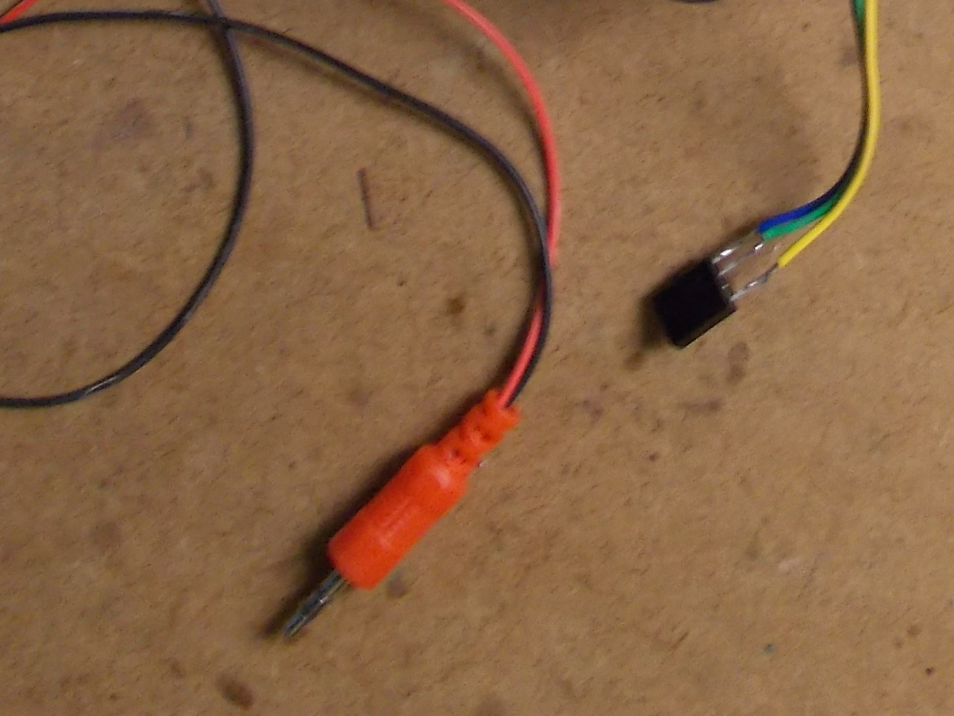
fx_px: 2453
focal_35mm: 89
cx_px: 816
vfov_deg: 14.9
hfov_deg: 21.6
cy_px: -485
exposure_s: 1/20
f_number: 3.2
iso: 200
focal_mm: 4.6
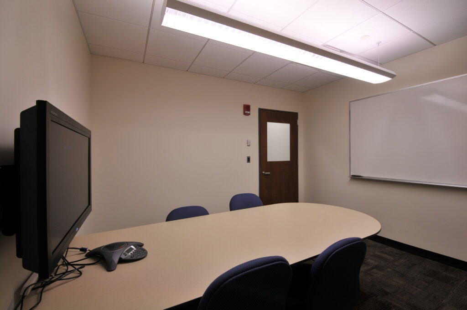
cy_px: 155
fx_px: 194
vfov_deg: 77.2
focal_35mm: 15
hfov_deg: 100.5
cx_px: 234
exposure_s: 1/6
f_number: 11
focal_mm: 10
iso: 200
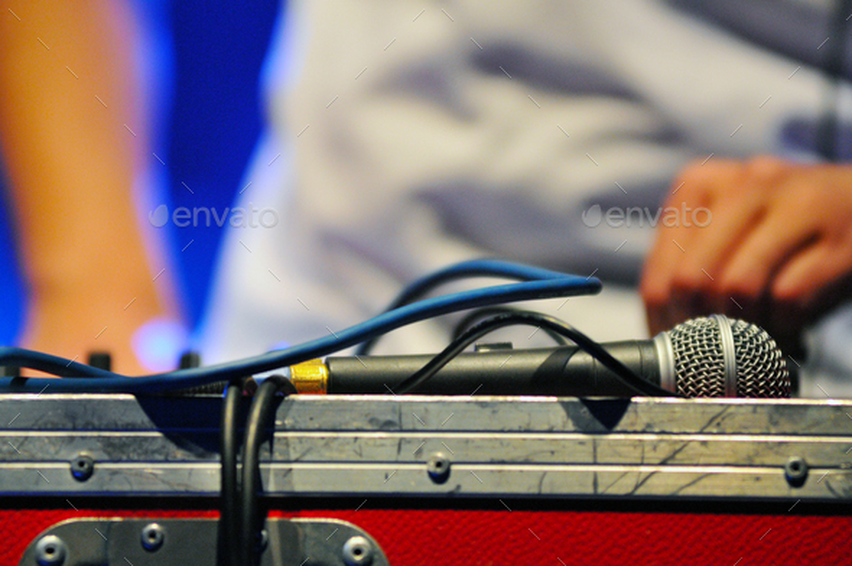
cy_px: 283
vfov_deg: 4.6
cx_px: 426
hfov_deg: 6.9
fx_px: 7092
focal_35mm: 300
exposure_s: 1/200
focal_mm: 200
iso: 2000
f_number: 2.8
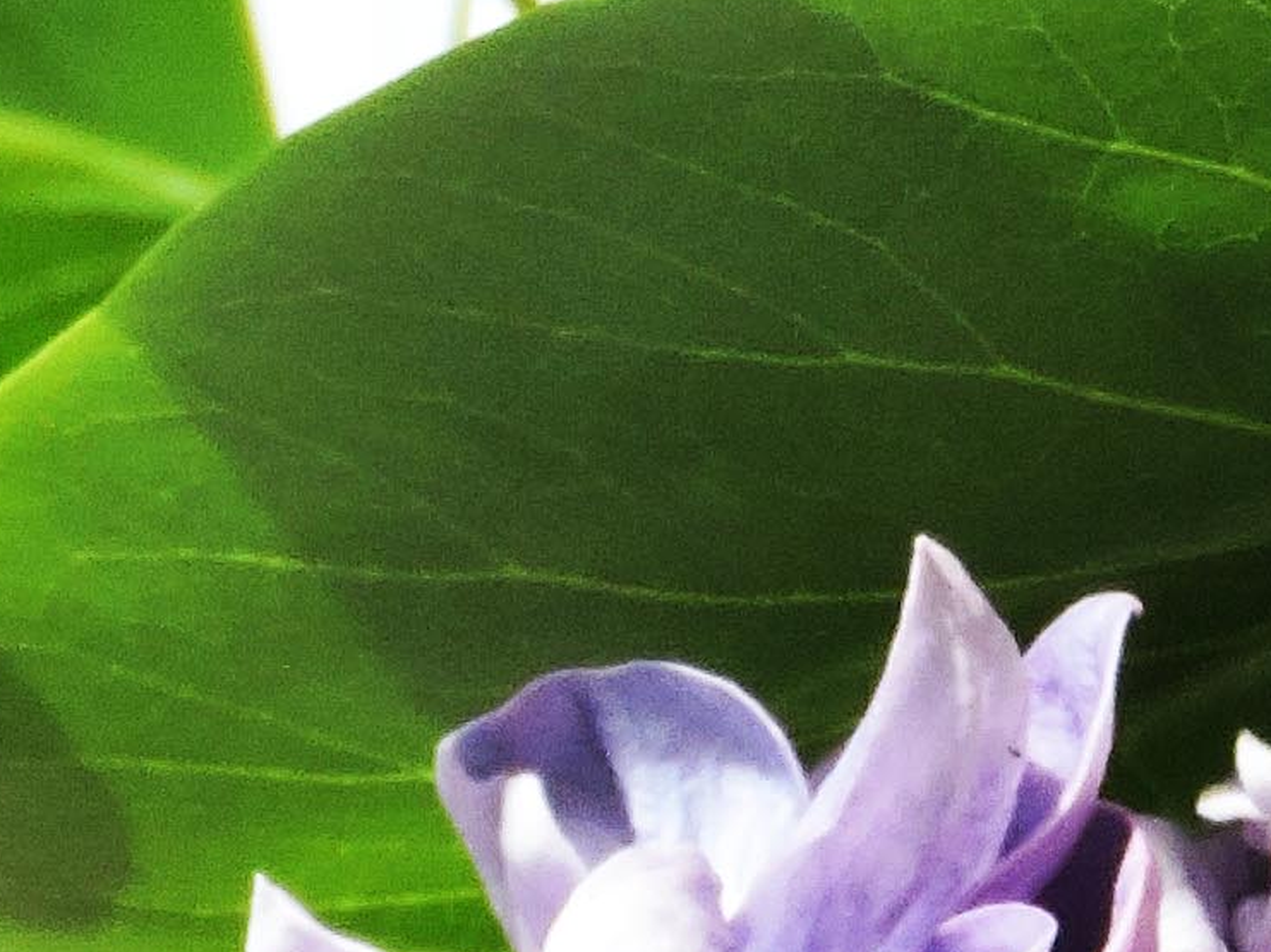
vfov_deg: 1.8
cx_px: -629
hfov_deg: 2.4
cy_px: 2784
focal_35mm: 840
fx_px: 30827
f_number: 5
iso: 100
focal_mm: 24.2
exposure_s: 1/160
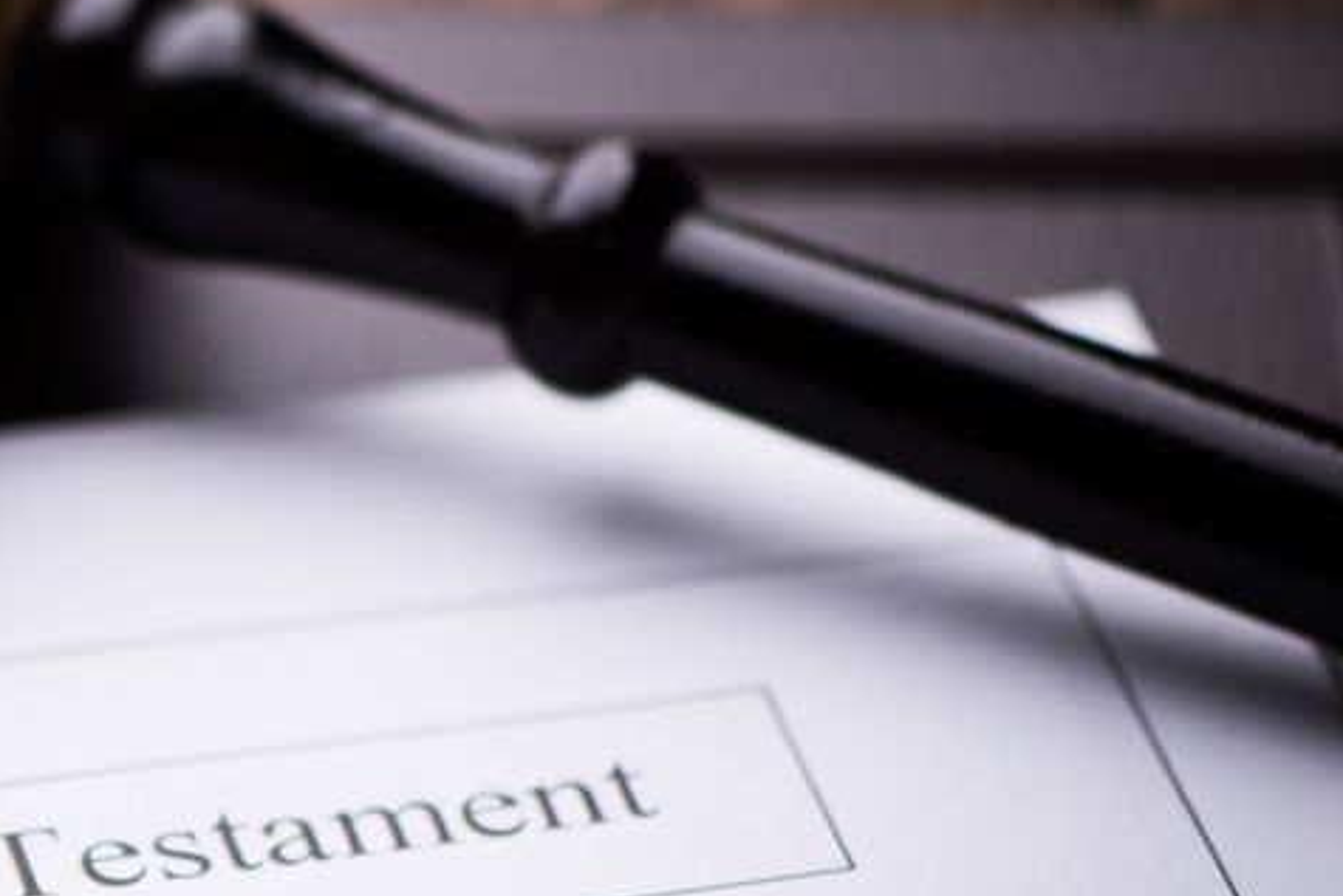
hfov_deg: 7.7
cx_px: -33
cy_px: 452
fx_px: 9888
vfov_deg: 5.2
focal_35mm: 265
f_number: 3.2
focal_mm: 105
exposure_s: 1/125
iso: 64
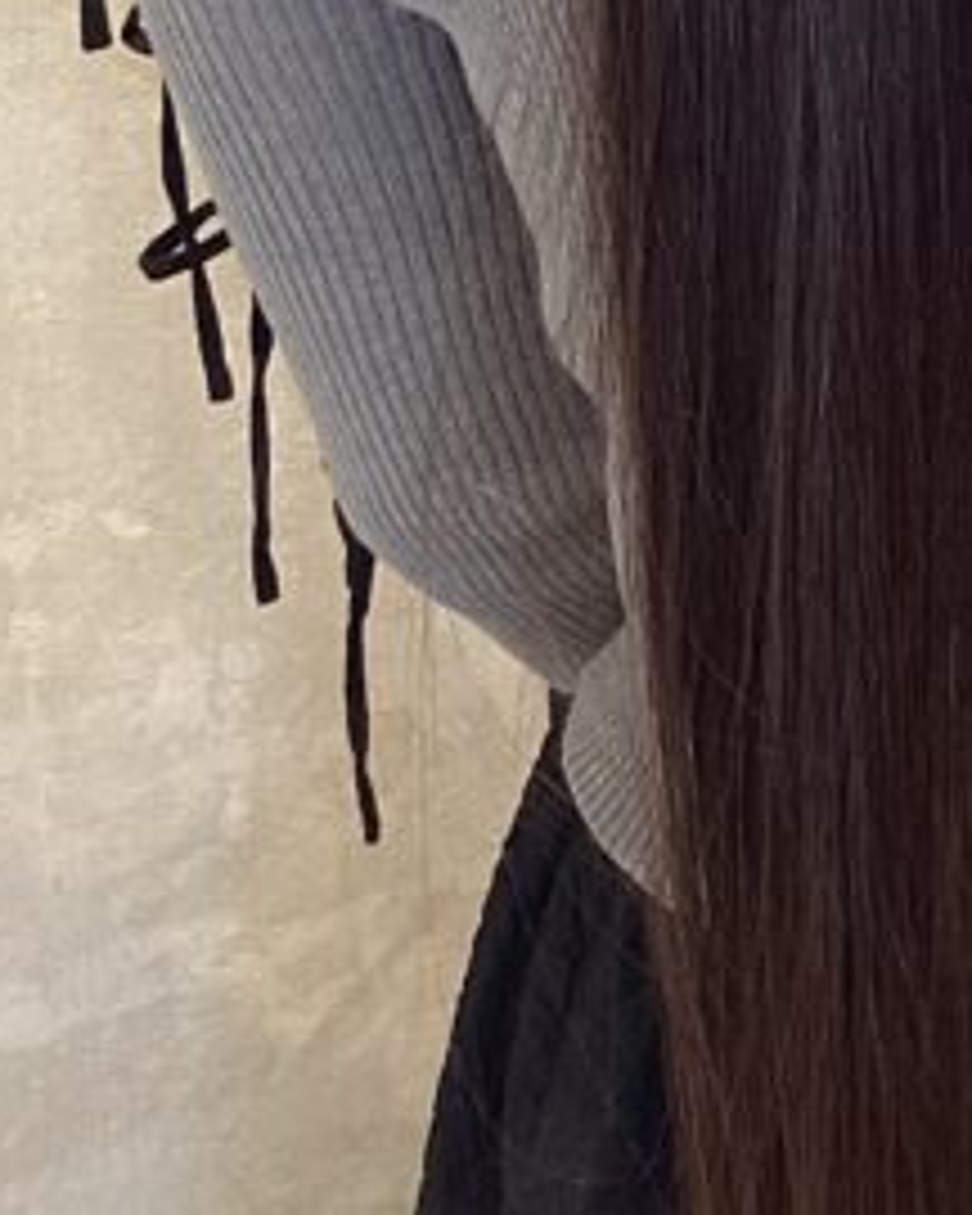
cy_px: -310
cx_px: 1588
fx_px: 4027
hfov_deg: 12.8
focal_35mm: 112
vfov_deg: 16.3
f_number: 2.4
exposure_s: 1/50
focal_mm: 3.3
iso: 50
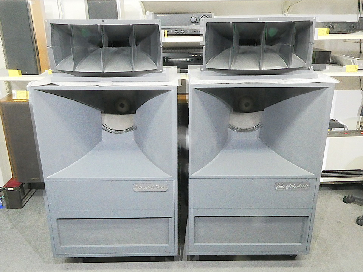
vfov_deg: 45.4
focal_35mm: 31
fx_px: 325
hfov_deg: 58.4
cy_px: 136
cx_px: 182
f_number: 8
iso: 2500
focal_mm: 5.4
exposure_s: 1/5
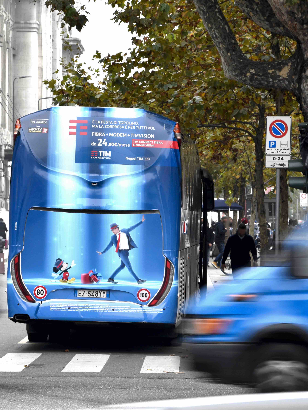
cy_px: 204
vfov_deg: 10.8
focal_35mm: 183
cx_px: 96
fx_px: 2169
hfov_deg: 8.1
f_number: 8
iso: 100
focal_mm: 75
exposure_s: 1/30
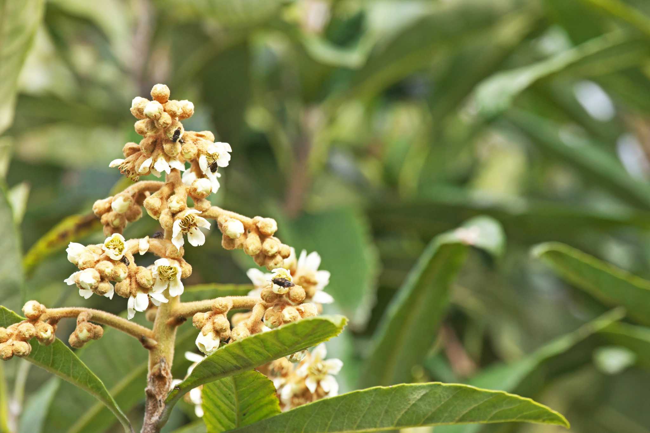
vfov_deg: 4.9
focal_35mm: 280
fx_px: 5055
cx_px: 325
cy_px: 216
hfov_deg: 7.4
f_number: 9
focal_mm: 280
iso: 400
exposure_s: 1/500
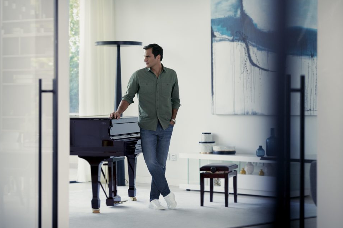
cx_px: 161
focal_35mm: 112
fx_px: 1067
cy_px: 120
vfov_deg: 12.2
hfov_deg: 18.3
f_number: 2.8
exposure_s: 1/125
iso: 800
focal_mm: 105
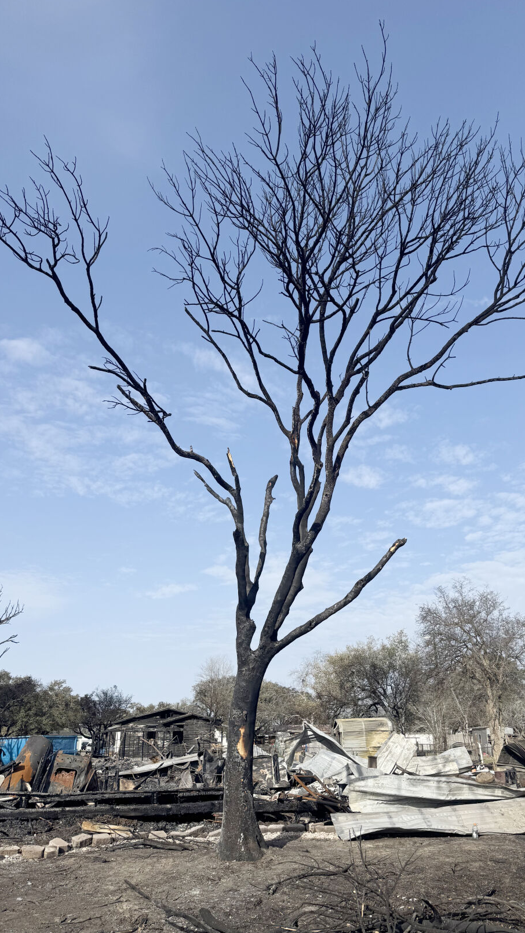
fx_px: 668
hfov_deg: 42.8
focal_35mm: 27
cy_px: 465
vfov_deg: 69.9
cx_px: 291
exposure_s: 1/5814
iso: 80
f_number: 1.78
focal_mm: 6.76
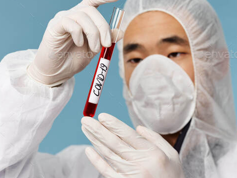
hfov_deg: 18.4
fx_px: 733
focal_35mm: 107
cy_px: 90
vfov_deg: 13.8
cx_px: 143
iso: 100
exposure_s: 1/100
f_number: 6.4
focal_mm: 110
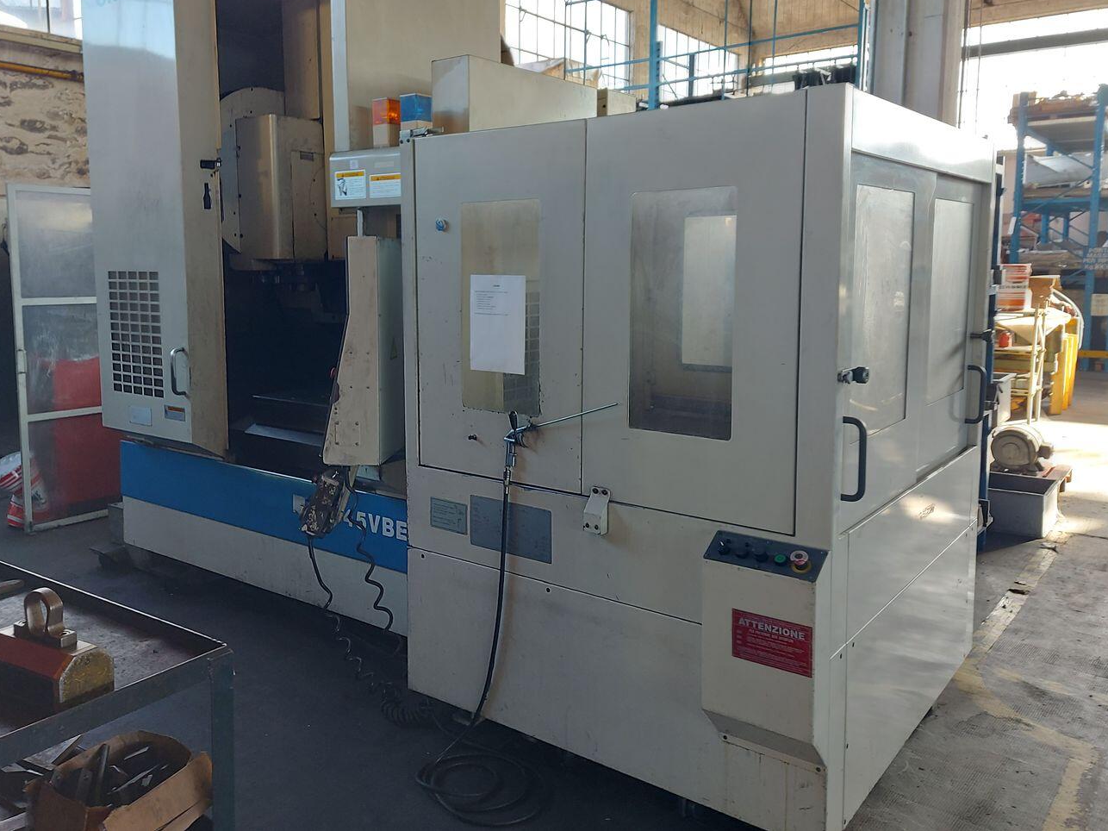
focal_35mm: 28
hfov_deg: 63.3
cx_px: 489
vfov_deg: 49.5
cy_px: 347
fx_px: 896
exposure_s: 1/60
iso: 100
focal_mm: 5.23
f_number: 1.8
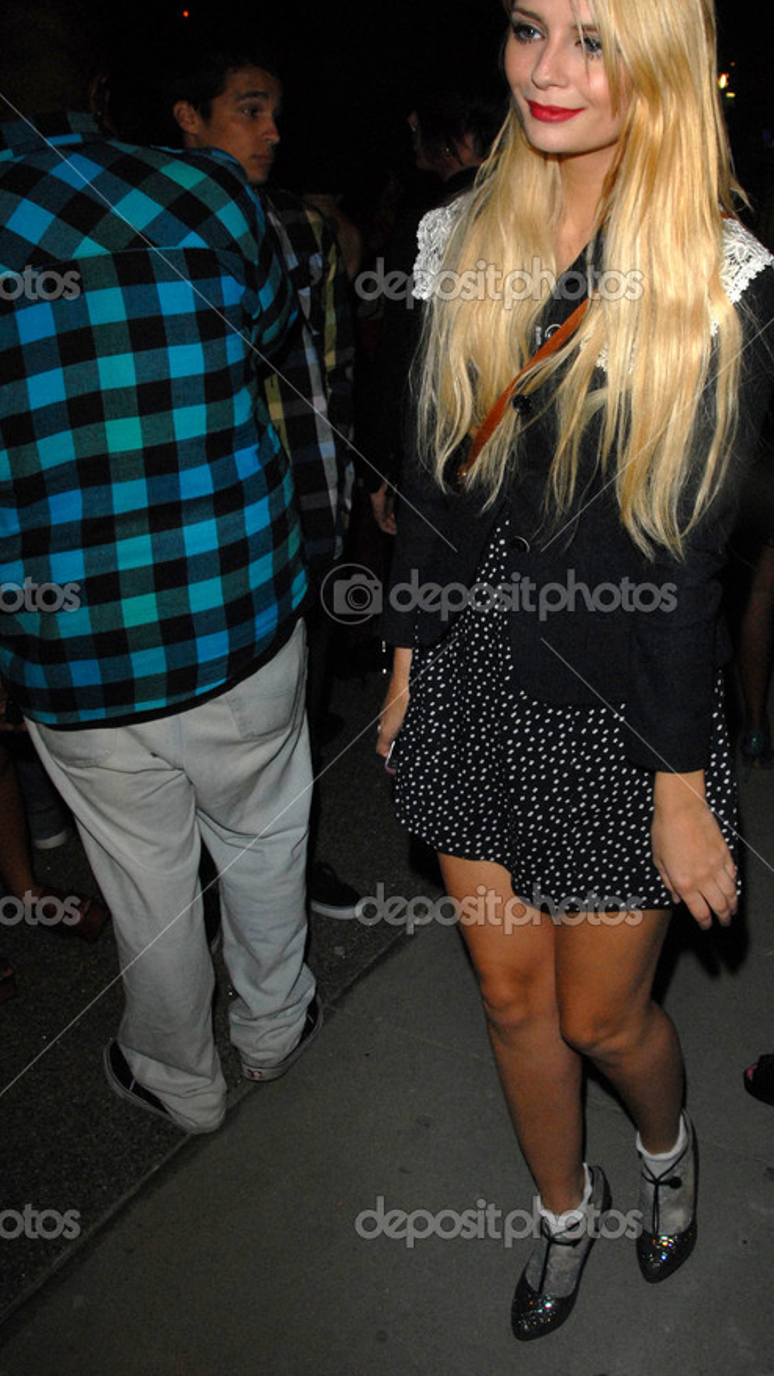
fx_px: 1204
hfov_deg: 35.4
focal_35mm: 33
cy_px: 596
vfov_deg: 59.3
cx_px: 499
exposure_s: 1/250
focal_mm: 18
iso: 400
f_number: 9
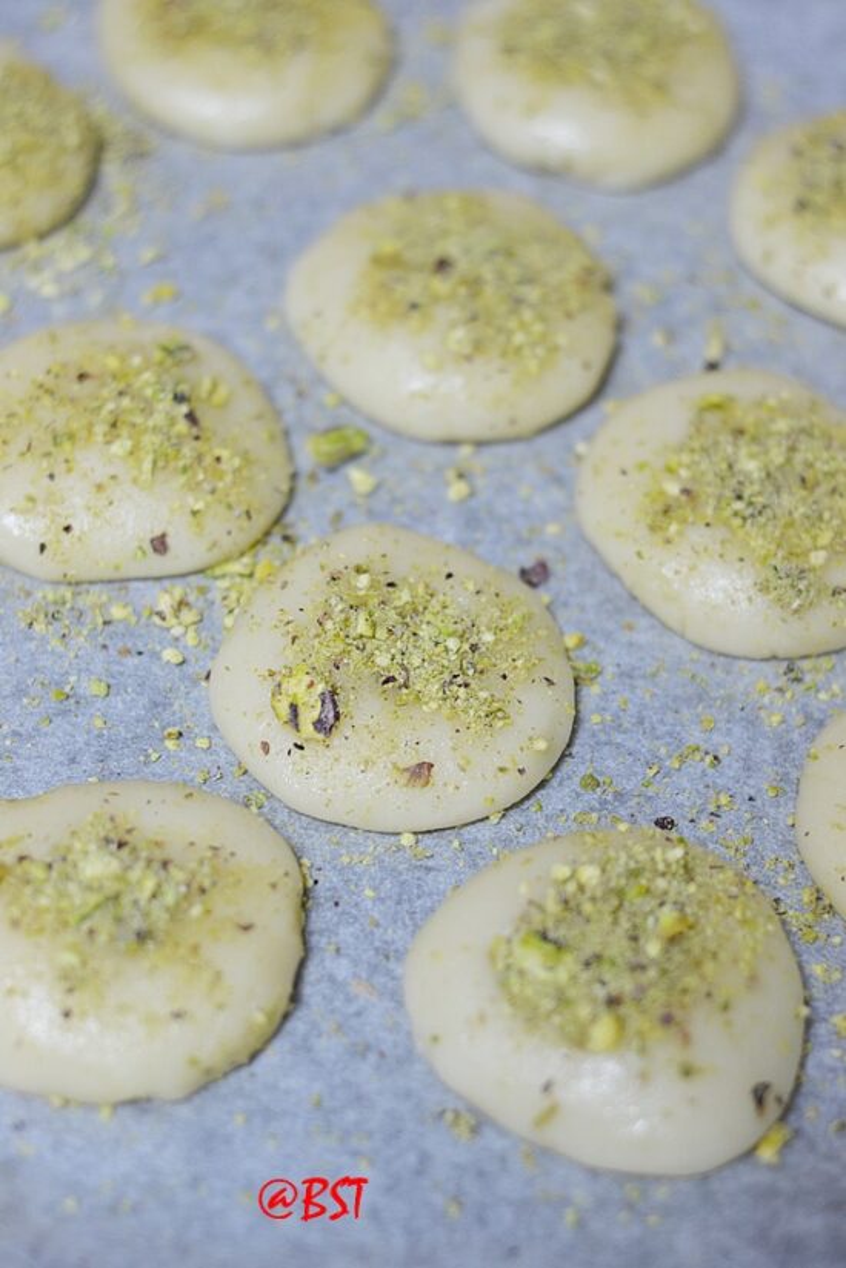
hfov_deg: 18.2
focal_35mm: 75
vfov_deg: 27.0
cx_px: 423
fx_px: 2644
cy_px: 634
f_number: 2.5
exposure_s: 1/60
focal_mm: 50
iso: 400
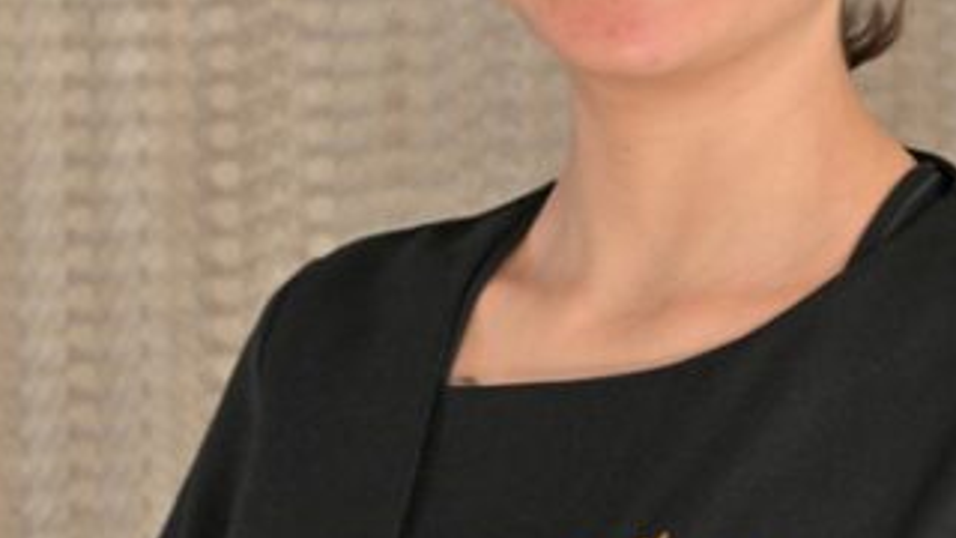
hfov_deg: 6.1
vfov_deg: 3.4
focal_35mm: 353
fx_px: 8948
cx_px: 702
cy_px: 66
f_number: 6.3
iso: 500
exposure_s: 1/60
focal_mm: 150
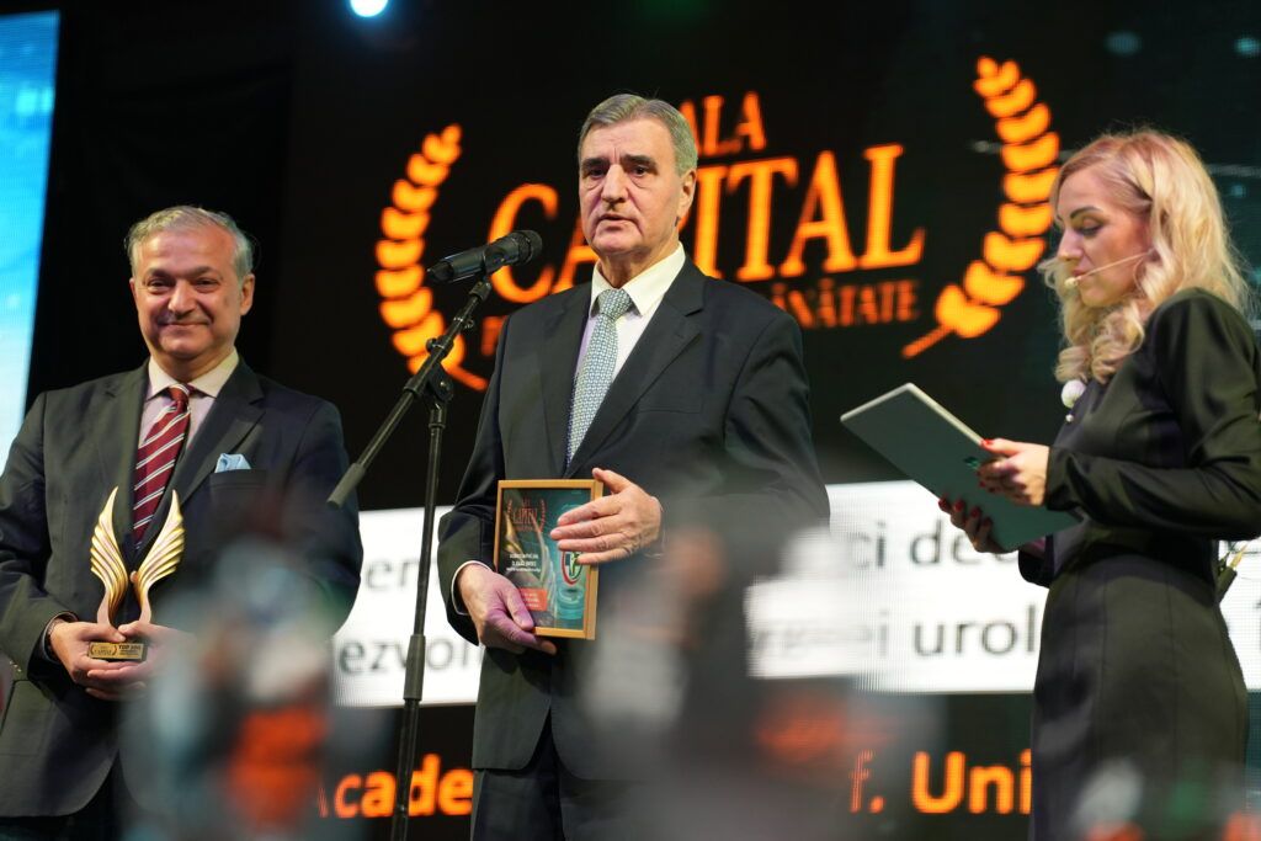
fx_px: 3713
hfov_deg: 19.3
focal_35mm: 106
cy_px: 420
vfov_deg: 12.9
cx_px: 630
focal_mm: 106
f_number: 3.2
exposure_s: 1/160
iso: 2000
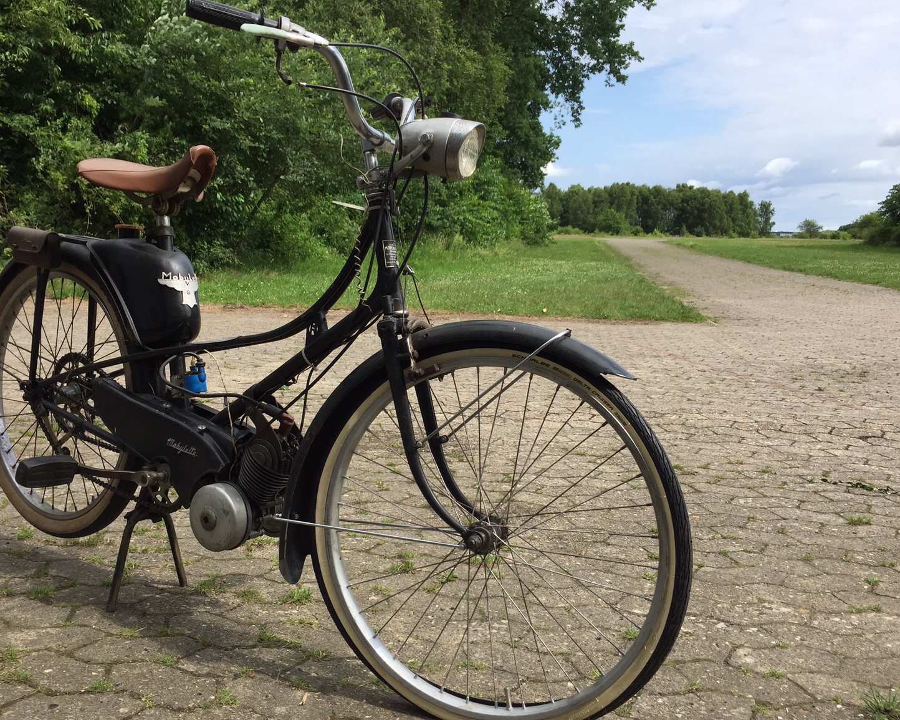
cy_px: 363
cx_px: 429
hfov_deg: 55.6
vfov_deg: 45.8
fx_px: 852
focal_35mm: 32
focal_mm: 4.15
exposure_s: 1/1582
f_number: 2.2
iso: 32
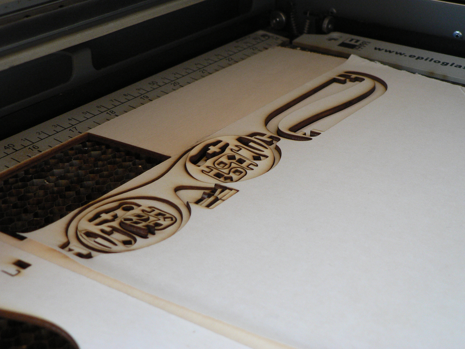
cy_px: 174
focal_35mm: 59
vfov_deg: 24.8
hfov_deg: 32.7
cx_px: 232
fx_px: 793
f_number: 3.2
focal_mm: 9.8
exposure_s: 1/80
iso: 200
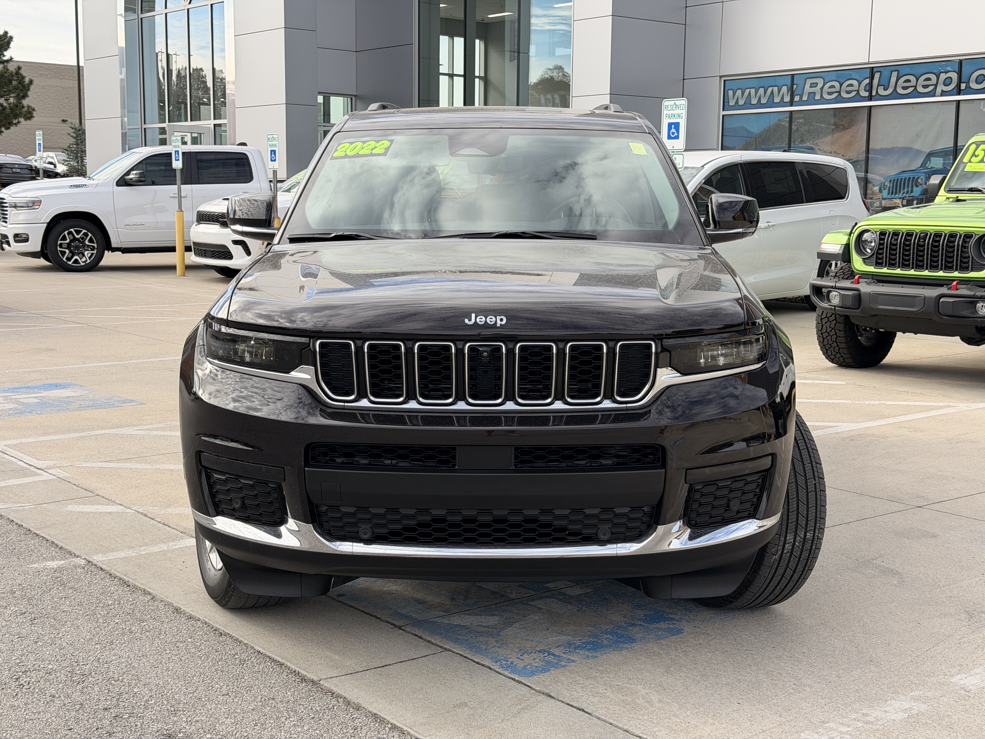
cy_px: 370
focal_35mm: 48
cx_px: 492
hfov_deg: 39.7
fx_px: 1366
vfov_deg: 30.3
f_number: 1.78
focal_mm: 6.76
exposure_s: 1/2146
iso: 64
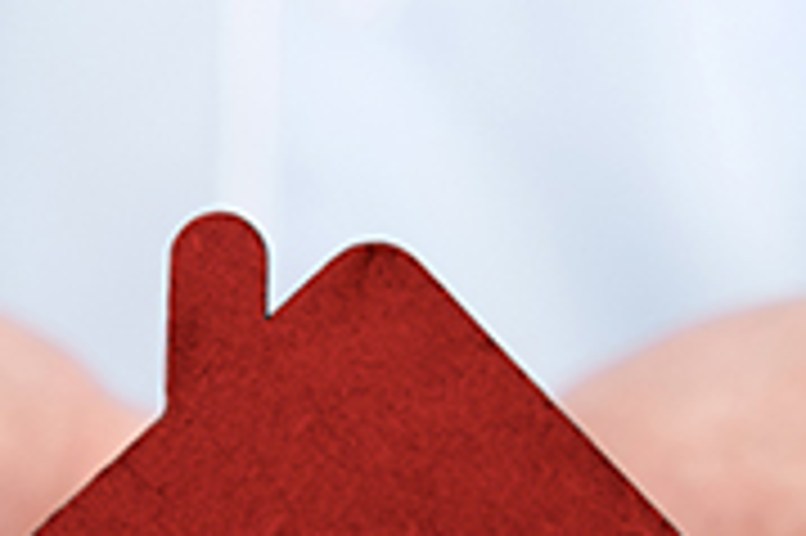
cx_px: 414
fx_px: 3981
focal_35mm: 178
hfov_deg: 11.6
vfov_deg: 7.7
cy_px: 419
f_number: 2.8
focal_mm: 35
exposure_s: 1/60
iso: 320
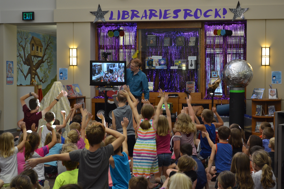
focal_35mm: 82
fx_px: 651
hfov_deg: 24.6
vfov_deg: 16.6
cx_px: 142
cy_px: 94
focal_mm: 55
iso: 640
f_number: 5.6
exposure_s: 1/60
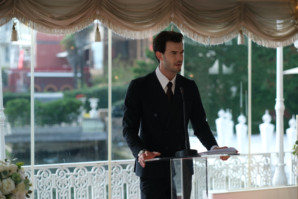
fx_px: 695
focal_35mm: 84
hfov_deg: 24.2
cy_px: 100
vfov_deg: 16.3
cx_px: 149
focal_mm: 56
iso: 320
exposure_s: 1/2500
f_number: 2
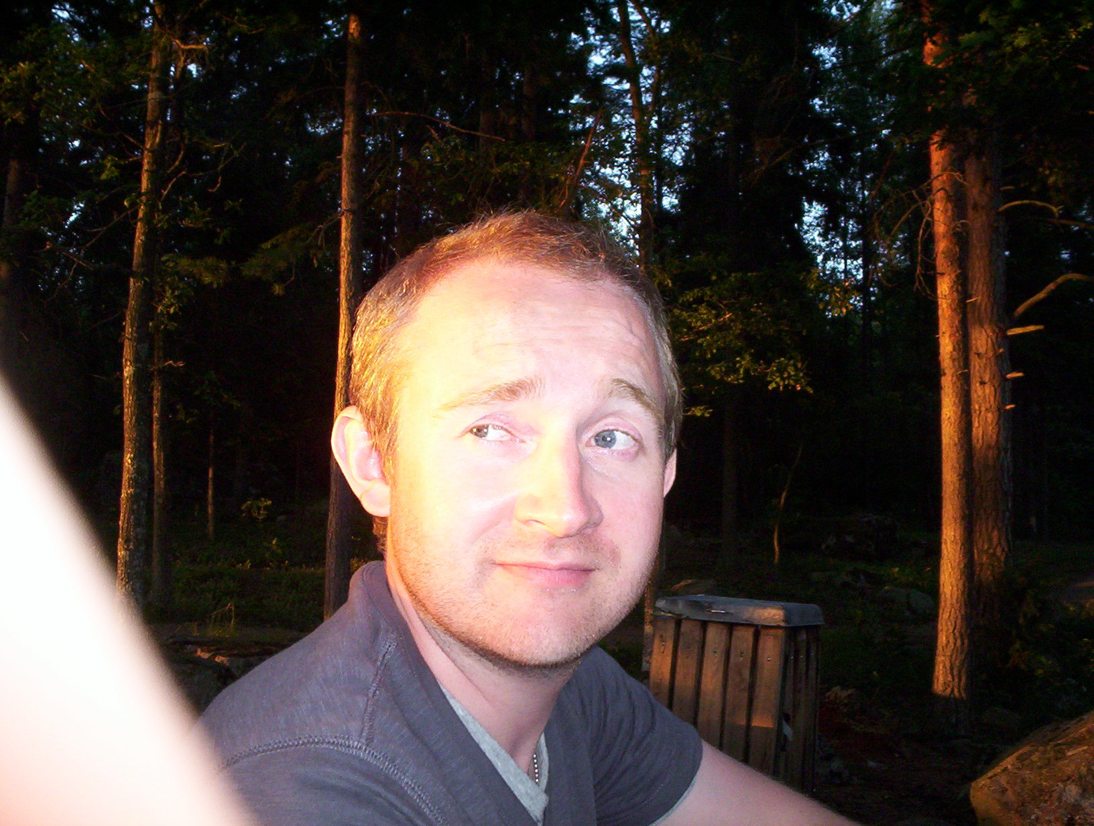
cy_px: 413
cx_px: 547
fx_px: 1204
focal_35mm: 38
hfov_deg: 48.9
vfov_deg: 37.9
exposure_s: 1/60
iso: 140
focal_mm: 4.99
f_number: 4.5
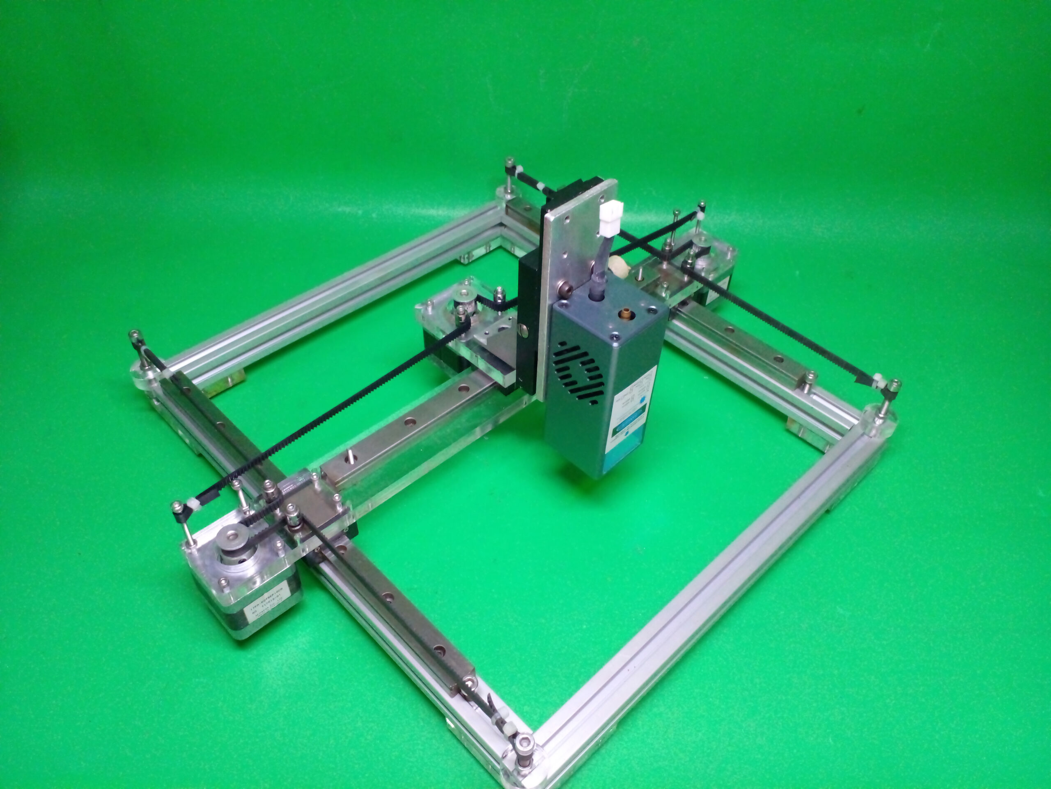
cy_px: 394
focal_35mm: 27
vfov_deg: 51.4
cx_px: 526
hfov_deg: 65.3
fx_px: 820
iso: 320
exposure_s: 1/25
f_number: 1.9
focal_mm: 3.6
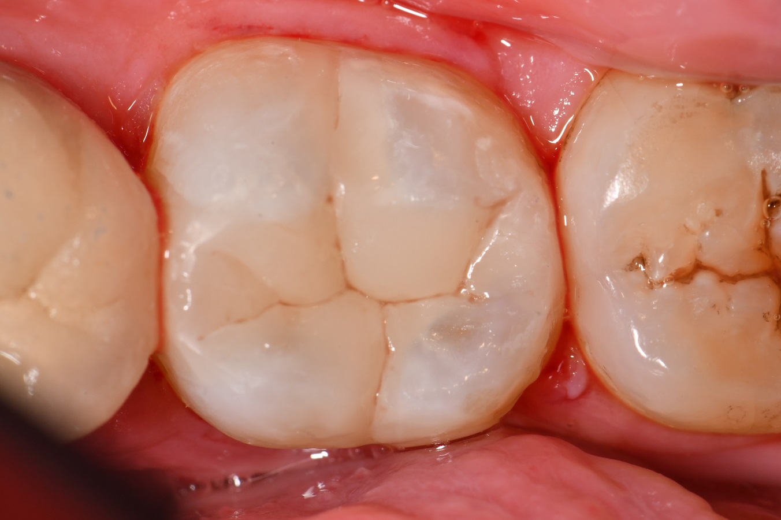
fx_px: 3404
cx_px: 390
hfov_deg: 13.1
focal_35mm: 157
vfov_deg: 8.7
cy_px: 260
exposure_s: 1/200
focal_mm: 105
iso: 200
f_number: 32
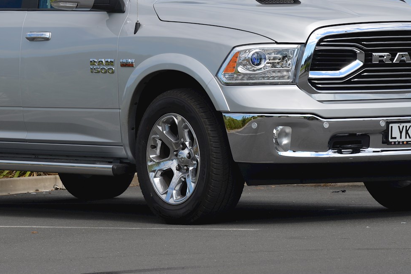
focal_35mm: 225
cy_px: 16
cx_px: 135
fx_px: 2570
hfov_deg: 9.1
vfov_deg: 6.1
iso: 110
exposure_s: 1/250
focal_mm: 110
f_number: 8
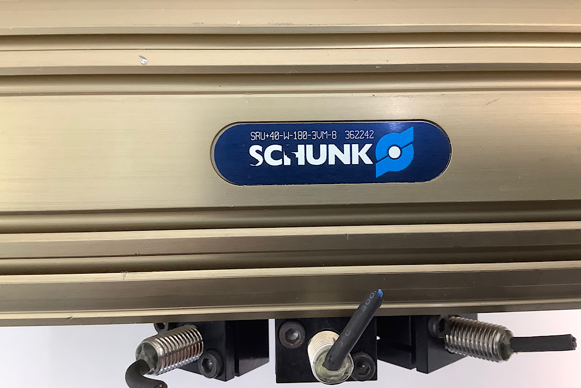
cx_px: 292
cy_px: 178
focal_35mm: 33
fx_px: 533
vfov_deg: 40.0
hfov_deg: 57.2
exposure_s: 1/50
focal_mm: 3.3
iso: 200
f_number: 2.4
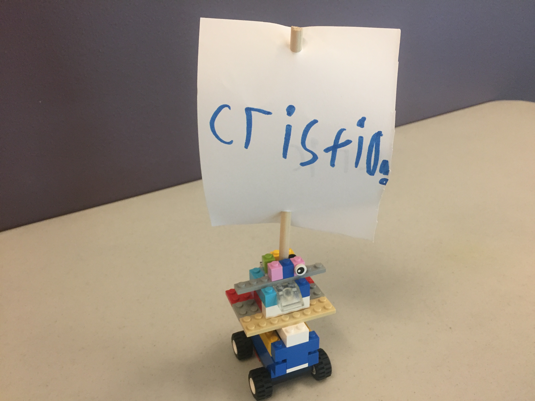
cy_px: 200
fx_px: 448
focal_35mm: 29
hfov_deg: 61.7
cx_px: 268
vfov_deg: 48.2
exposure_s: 1/30
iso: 125
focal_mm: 4.15
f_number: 2.2
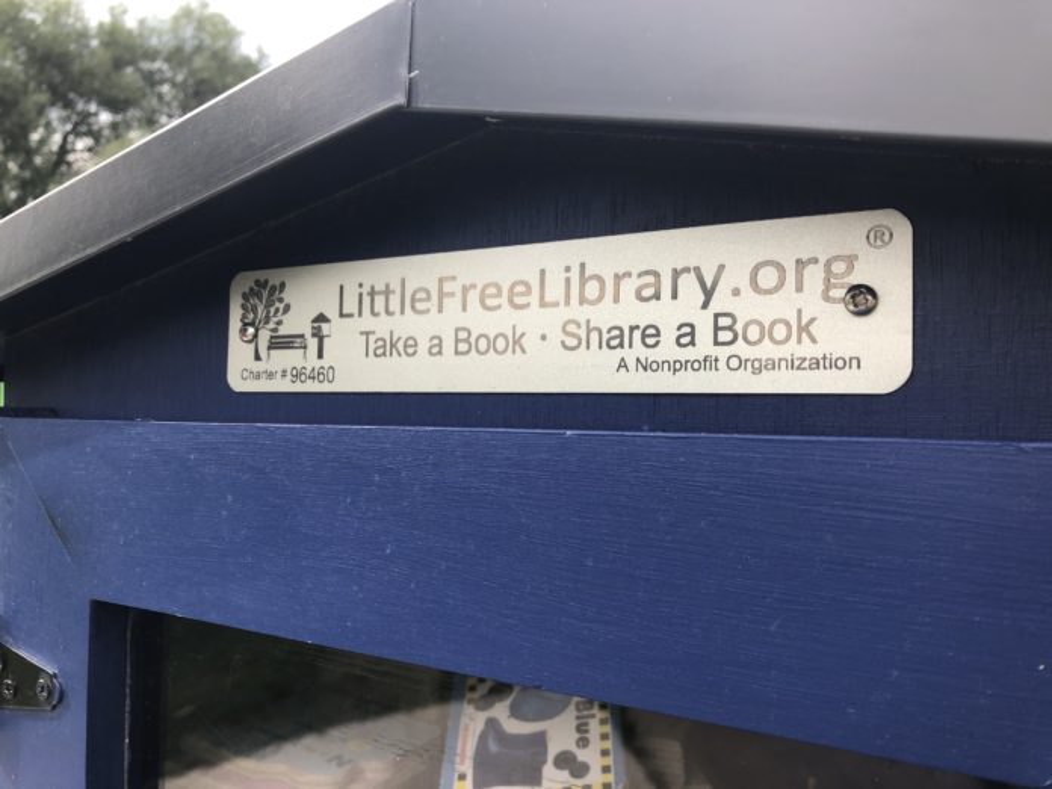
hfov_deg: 63.4
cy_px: 394
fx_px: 851
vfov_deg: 49.7
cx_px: 526
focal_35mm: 28
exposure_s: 1/310
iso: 20
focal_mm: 3.99
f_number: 1.8
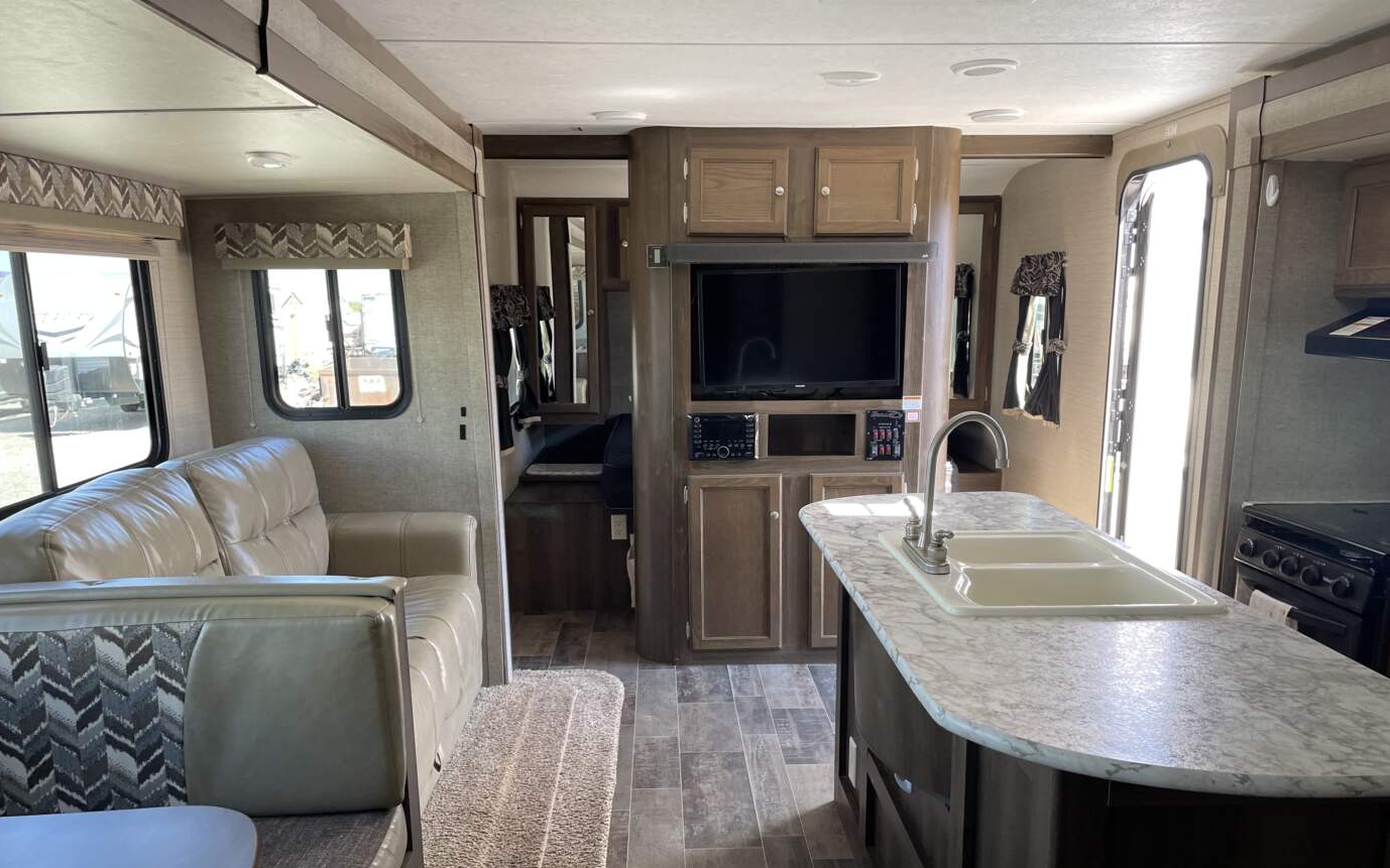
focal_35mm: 28
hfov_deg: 66.5
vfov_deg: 44.3
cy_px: 514
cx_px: 697
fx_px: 1061
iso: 125
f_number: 1.6
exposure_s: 1/121
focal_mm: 4.2
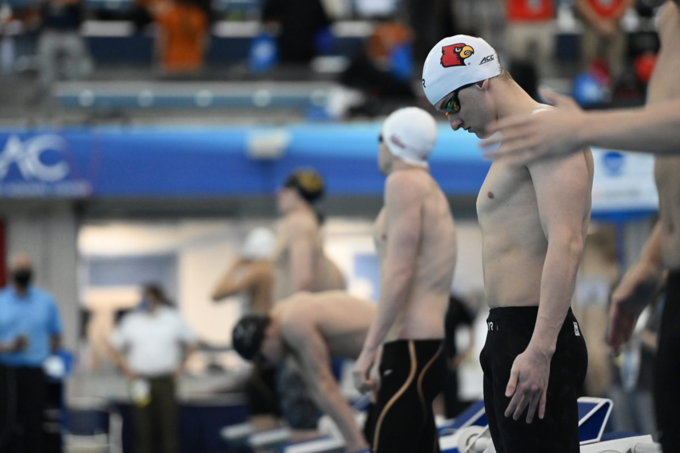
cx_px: 340
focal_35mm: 200
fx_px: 3776
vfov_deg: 6.9
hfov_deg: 10.3
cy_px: 226
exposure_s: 1/1250
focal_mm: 200
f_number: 2.8
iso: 10000
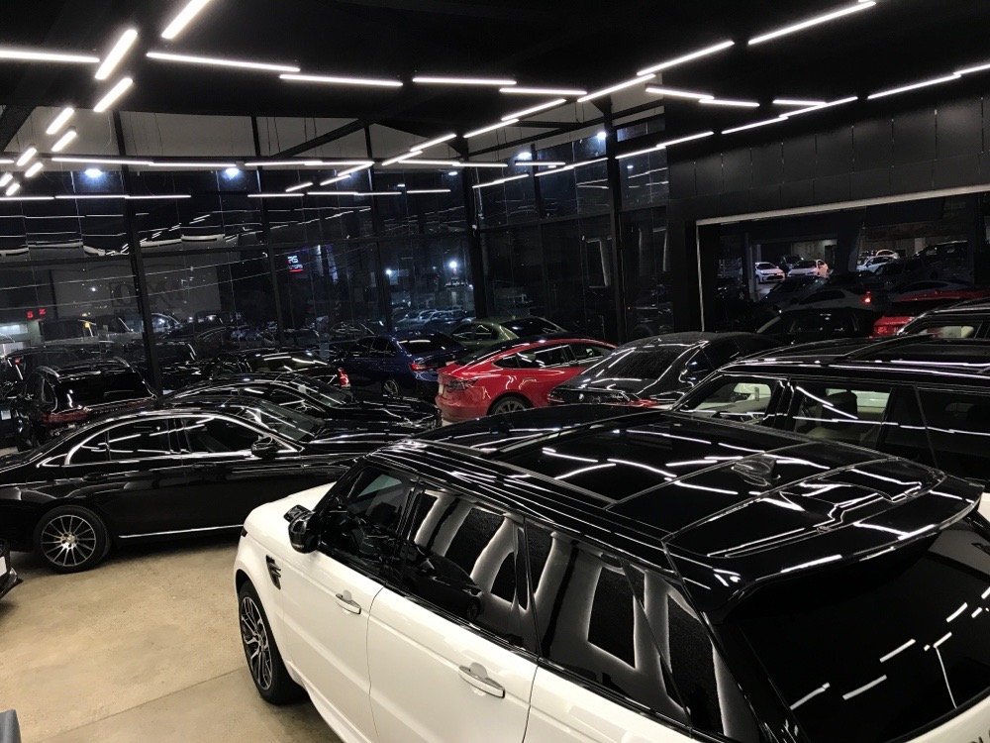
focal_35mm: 28
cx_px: 495
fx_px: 801
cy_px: 372
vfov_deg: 49.7
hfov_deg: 63.4
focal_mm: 3.99
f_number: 1.8
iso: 40
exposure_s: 1/33
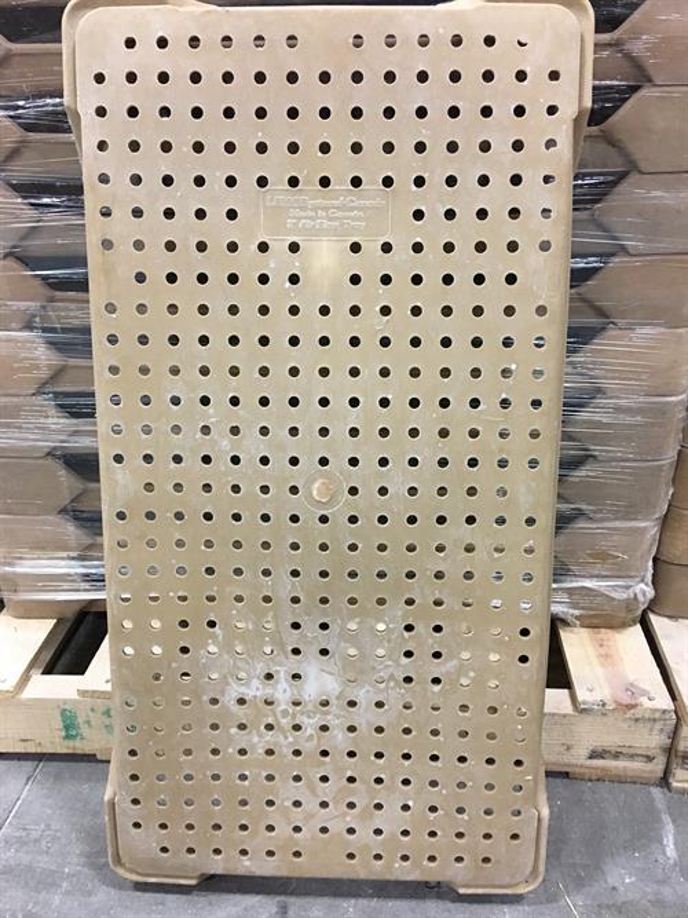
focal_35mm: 29
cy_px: 459
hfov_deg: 48.2
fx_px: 769
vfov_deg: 61.7
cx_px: 344
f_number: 2.2
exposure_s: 1/15
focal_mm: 4.15
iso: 100
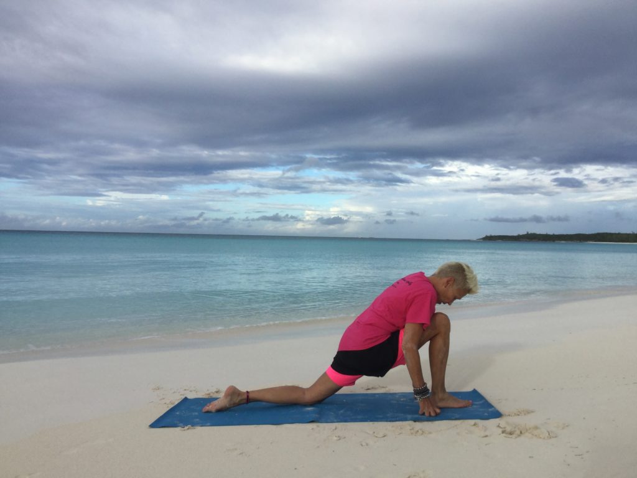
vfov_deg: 45.4
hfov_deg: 58.4
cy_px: 239
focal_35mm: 31
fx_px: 570
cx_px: 318
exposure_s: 1/1235
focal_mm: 3.3
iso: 25
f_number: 2.4
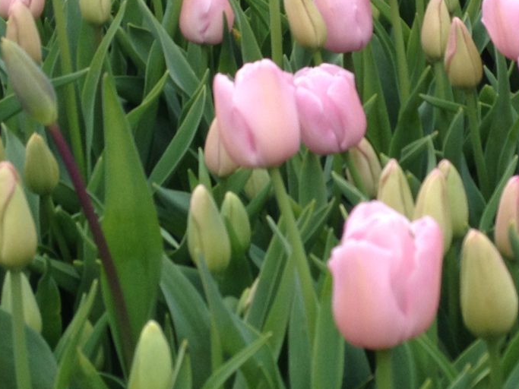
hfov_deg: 18.6
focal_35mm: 105
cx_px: 403
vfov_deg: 14.0
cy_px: 102
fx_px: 1574
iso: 50
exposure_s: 1/531
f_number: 2.4
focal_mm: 4.28
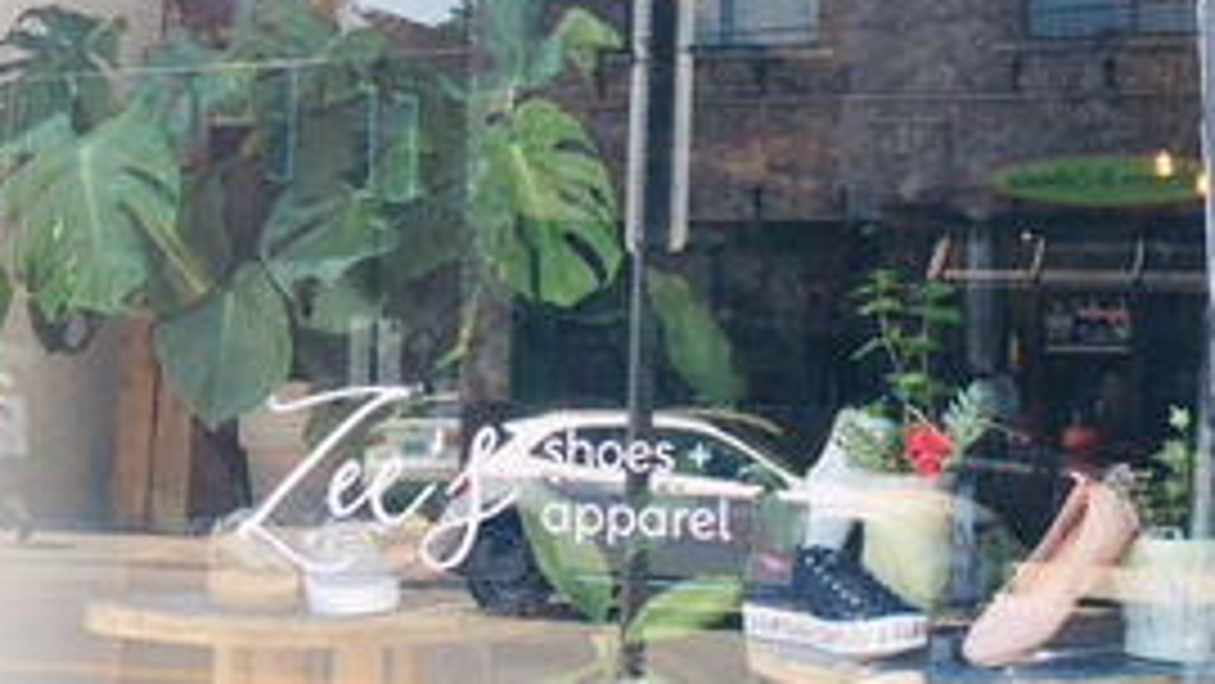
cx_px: 652
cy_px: -32
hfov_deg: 28.2
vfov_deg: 15.7
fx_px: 2417
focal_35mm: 75
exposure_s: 1/273
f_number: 2.2
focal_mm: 4.15
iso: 25
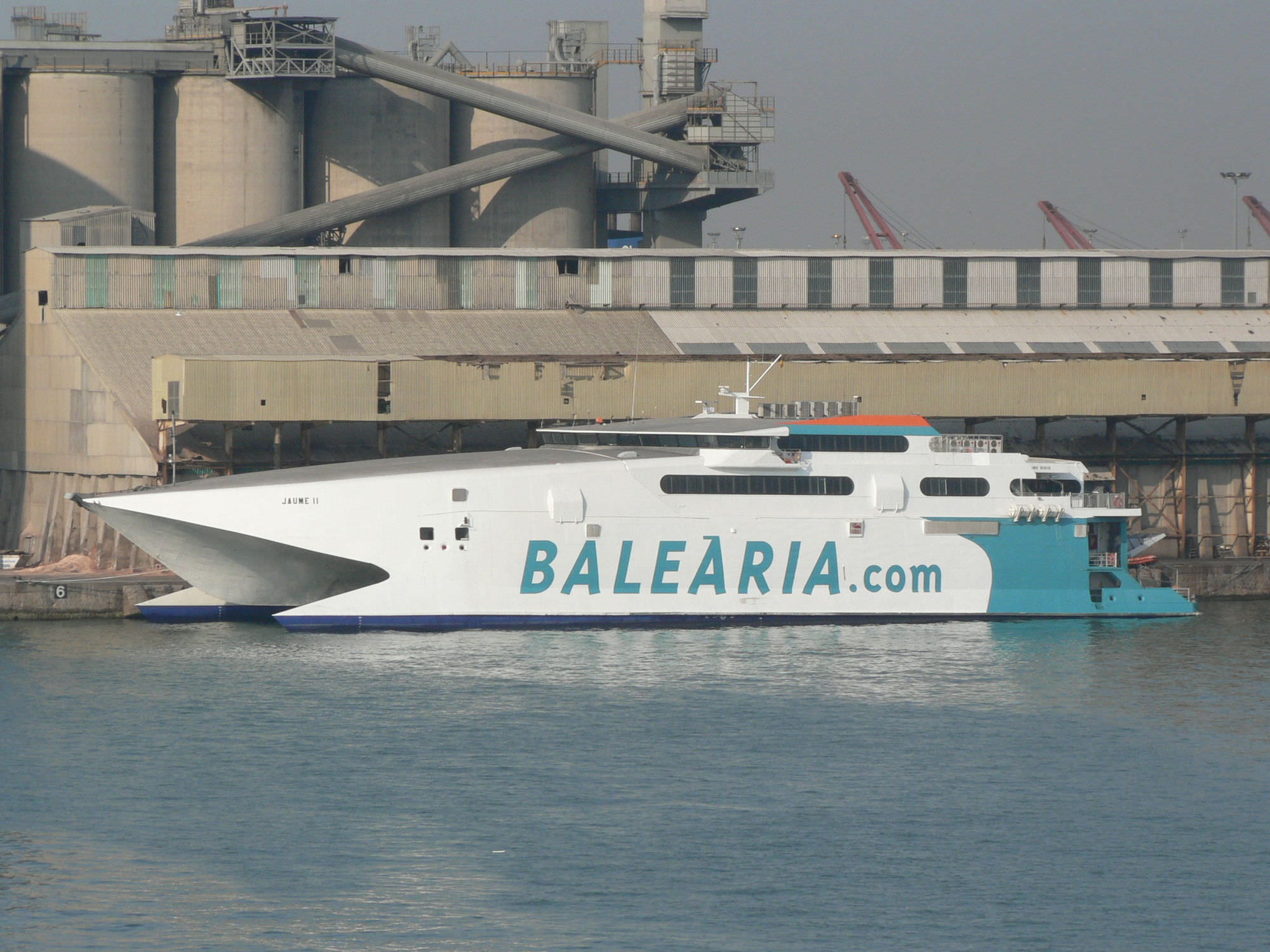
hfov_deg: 7.7
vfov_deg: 5.8
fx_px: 9392
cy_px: 476
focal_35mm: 256
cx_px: 635
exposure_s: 1/800
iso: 100
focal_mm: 42.6
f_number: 5.6
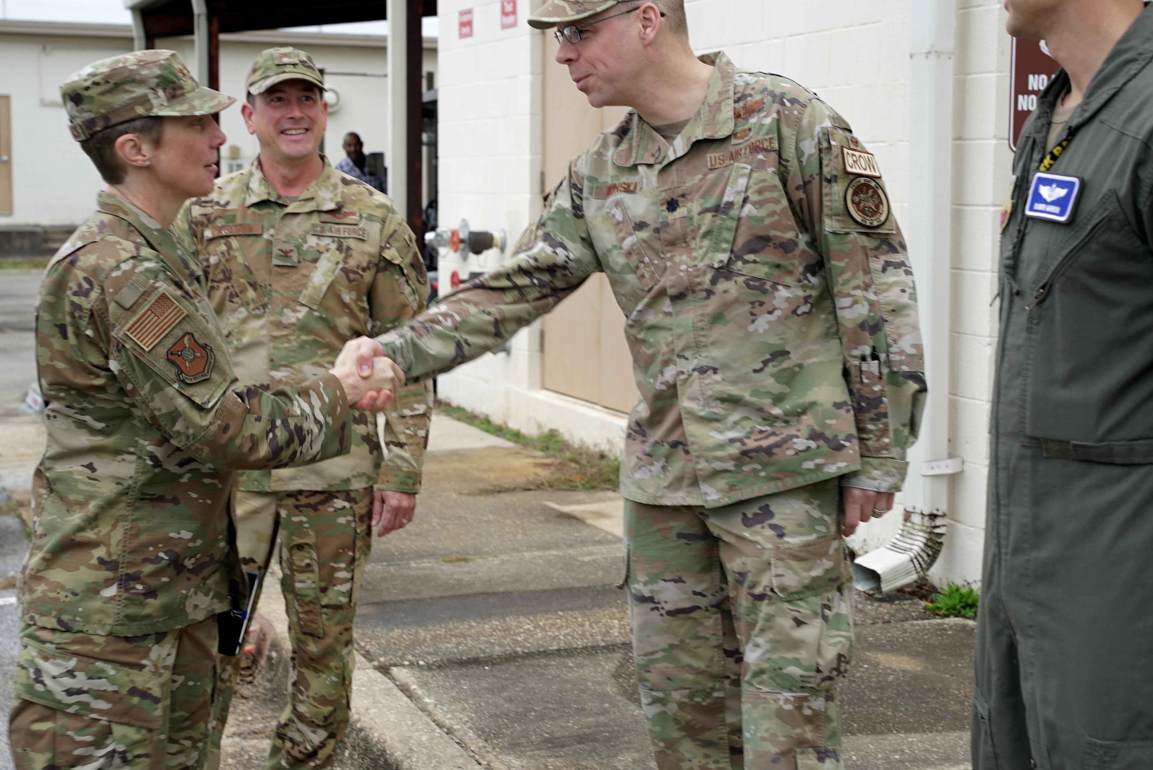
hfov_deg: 29.4
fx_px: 2201
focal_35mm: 69
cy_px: 375
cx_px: 599
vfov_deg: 19.8
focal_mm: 59.6
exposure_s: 1/40
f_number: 7.1
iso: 250
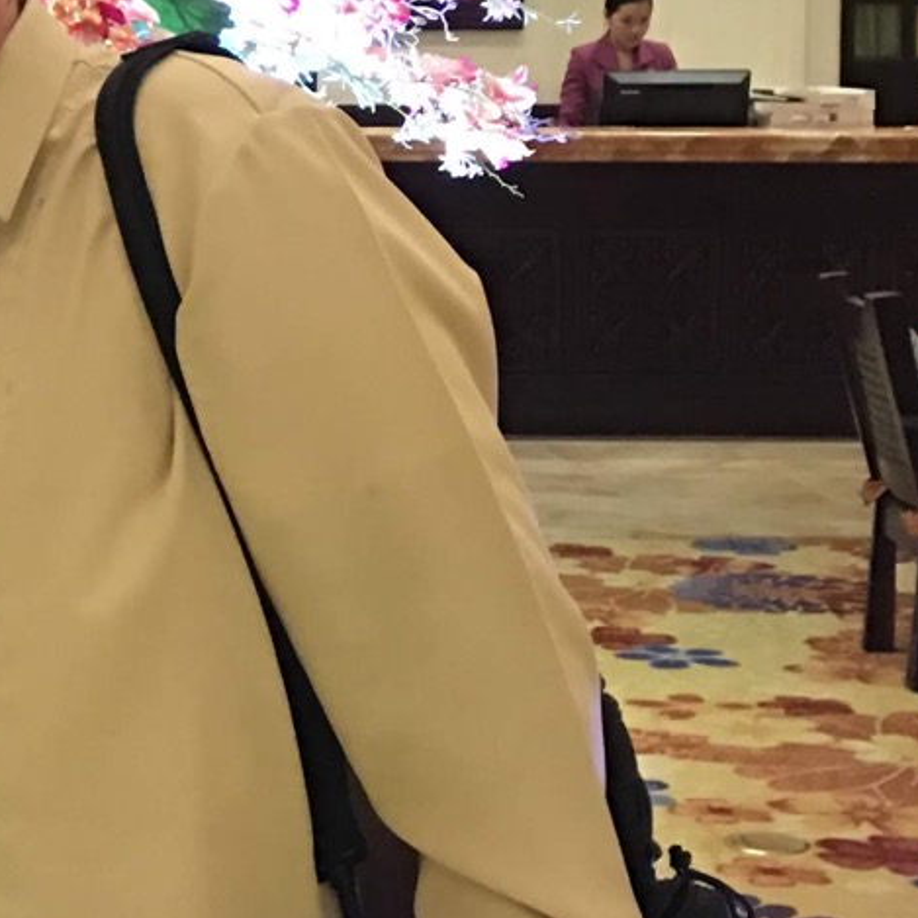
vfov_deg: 15.4
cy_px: 94
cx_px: -307
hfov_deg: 14.8
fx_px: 3360
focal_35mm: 112
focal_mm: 4.15
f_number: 2.2
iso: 64
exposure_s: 1/4
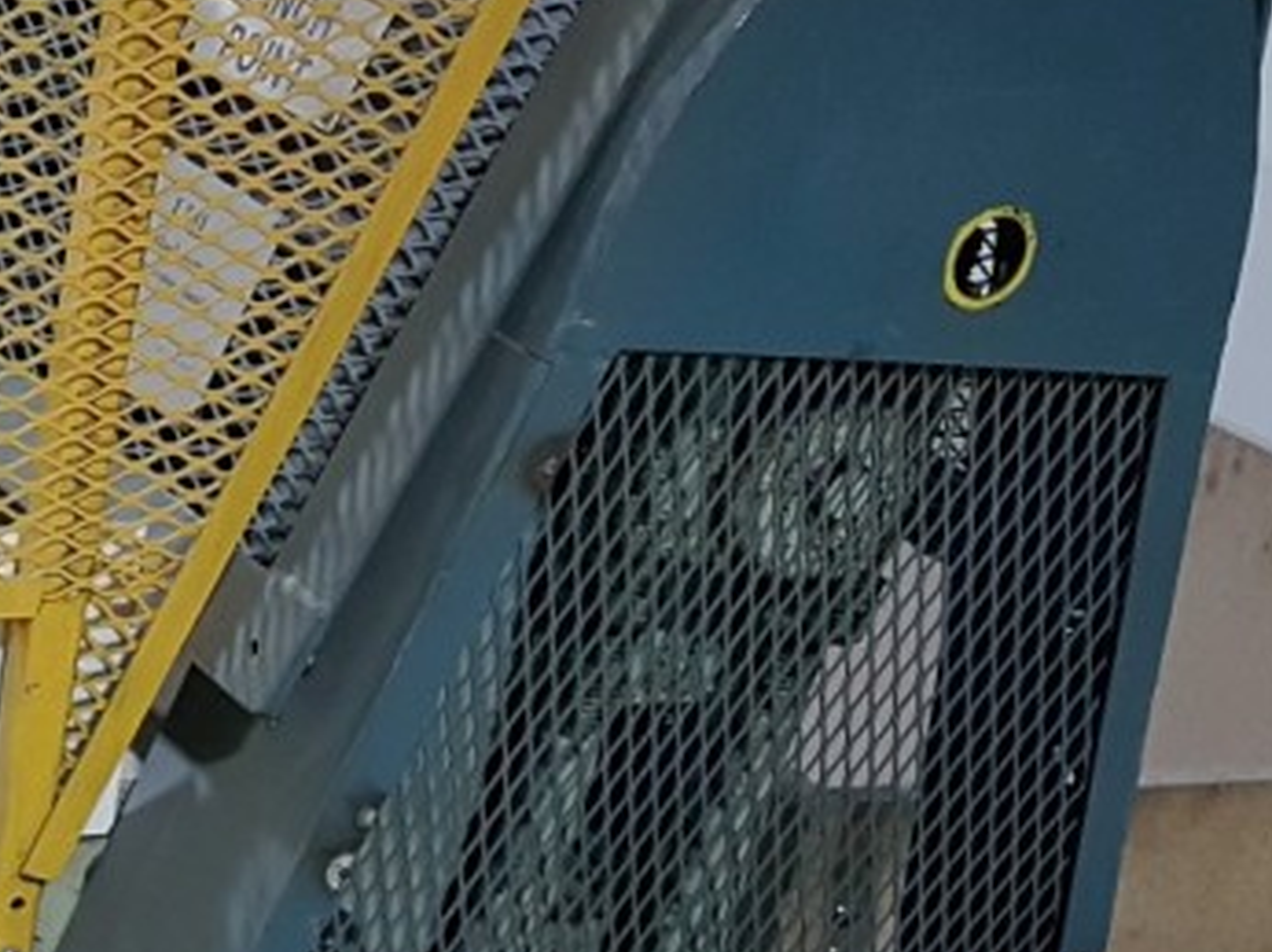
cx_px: -176
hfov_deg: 23.6
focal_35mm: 77
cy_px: 772
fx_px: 2827
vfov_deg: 18.9
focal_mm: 4.2
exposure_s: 1/60
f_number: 1.7
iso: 250
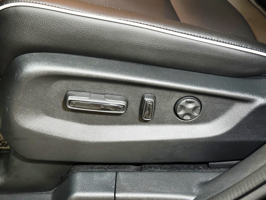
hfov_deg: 39.7
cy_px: 100
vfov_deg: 30.3
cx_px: 133
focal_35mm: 48
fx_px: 369
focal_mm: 6.86
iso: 640
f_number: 1.78
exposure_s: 1/24
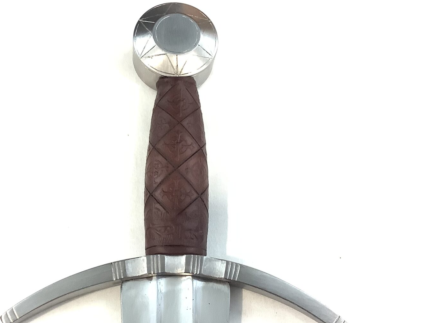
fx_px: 585
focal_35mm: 47
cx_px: 170
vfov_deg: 30.8
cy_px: 192
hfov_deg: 40.2
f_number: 2.4
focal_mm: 3.3
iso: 250
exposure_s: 1/60
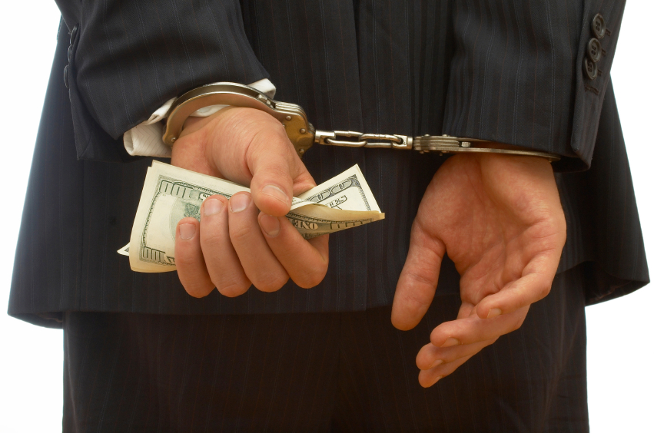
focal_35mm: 63
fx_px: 1142
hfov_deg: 31.9
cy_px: 216
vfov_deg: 21.5
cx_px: 327
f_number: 13
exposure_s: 1/500
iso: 200
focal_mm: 42
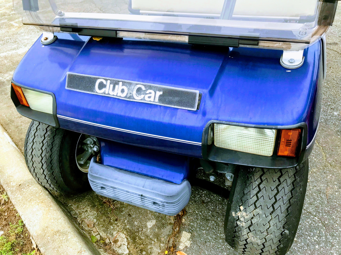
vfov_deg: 49.7
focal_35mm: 28
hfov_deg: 63.4
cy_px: 128
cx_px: 170
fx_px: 276
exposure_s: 1/146
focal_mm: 3.99
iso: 20
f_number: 1.8
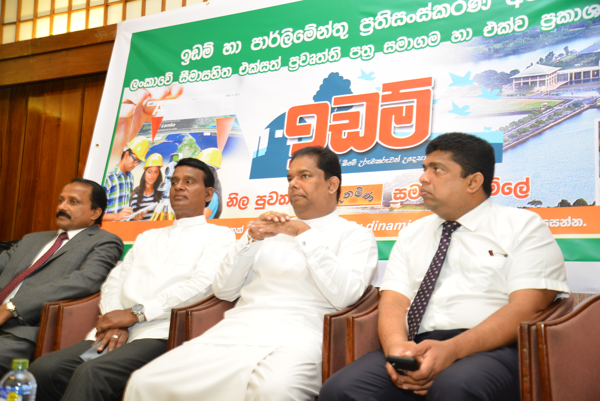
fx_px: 633
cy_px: 200
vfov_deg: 35.1
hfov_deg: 50.7
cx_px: 300
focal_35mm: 38
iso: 320
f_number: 5.6
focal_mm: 38
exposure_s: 1/8
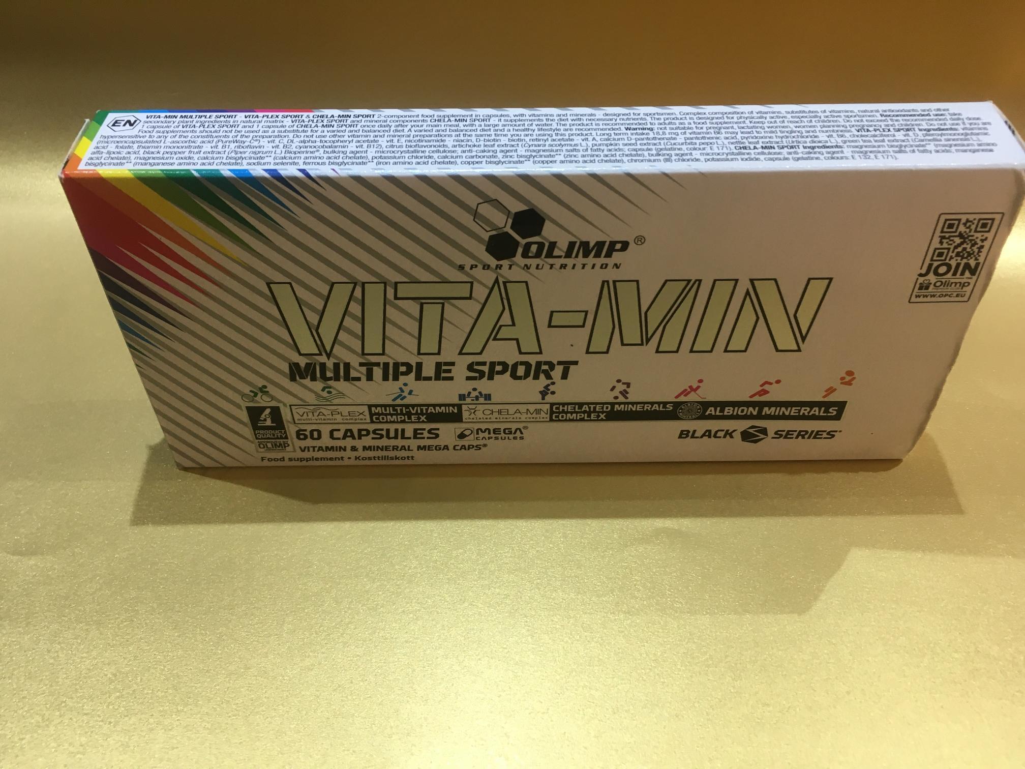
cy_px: 384
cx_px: 512
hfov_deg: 61.7
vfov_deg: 48.2
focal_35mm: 29
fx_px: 859
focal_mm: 4.15
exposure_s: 1/33
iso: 40
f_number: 2.2
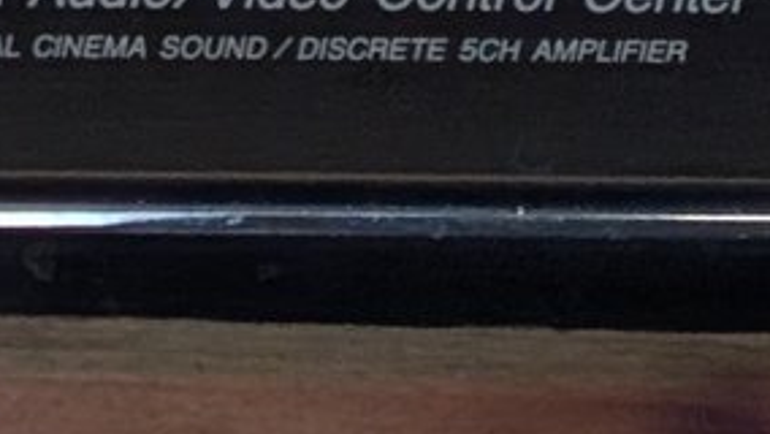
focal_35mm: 377
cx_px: 255
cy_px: 160
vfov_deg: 3.2
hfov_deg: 5.7
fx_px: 7700
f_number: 1.68
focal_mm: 6.9
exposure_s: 1/23.8
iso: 66
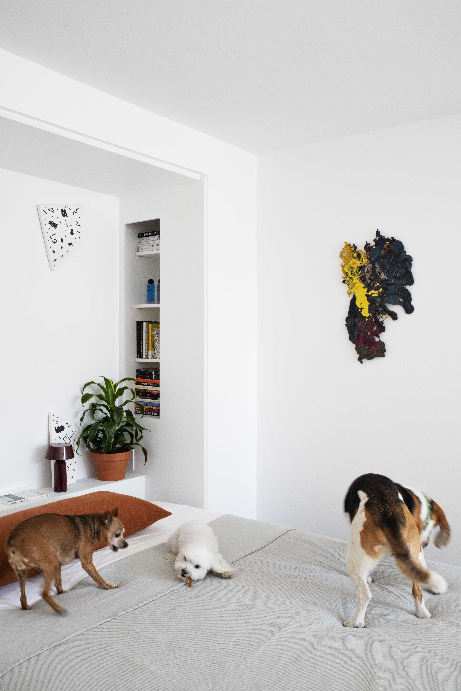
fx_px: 615
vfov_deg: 58.7
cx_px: 230
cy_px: 346
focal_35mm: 32
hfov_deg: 41.1
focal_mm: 32
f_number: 11
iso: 800
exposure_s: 1/25
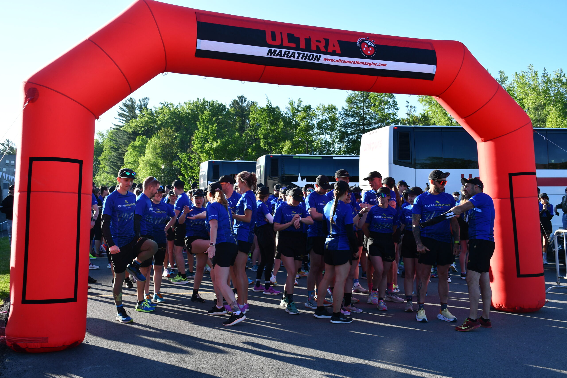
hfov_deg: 53.1
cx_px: 284
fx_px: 567
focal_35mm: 36
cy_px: 189
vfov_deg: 36.9
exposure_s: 1/250
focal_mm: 24
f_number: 8
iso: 200
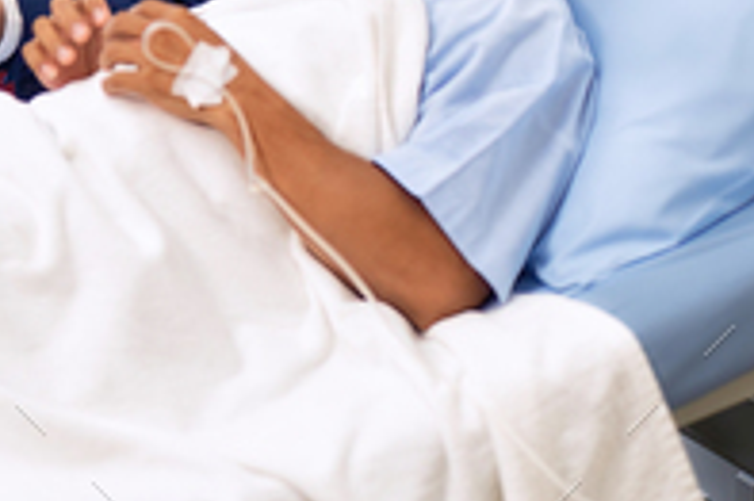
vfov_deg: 8.6
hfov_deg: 12.7
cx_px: -256
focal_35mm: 156
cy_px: -247
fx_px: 3265
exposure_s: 1/400
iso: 100
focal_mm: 35
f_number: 1.4
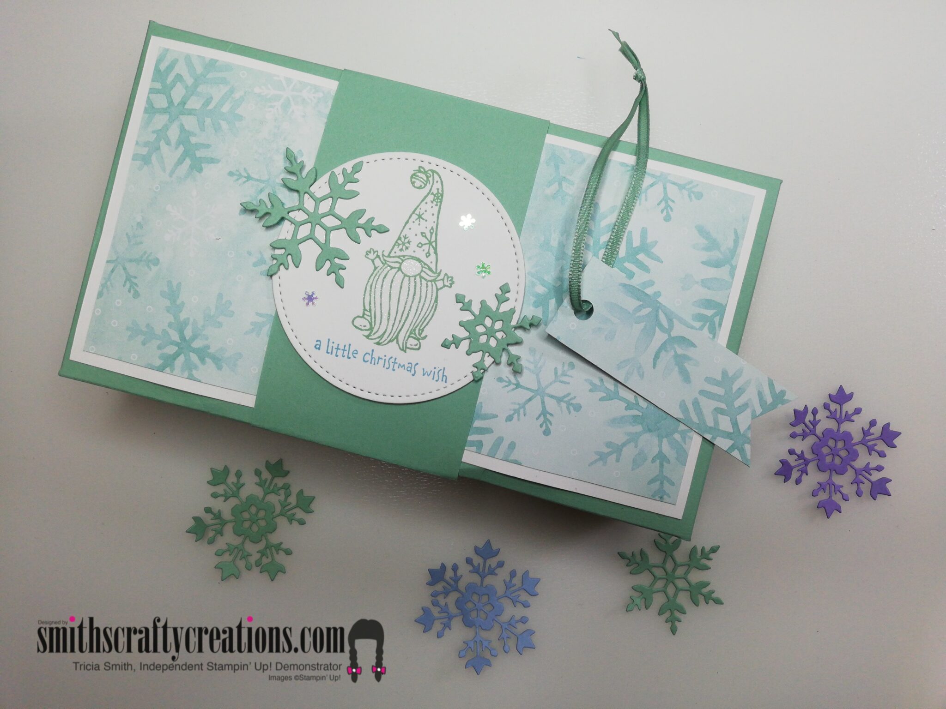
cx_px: 473
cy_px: 354
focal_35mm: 26
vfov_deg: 53.1
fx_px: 711
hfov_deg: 67.3
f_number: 2.2
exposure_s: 1/50
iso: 100
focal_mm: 3.81
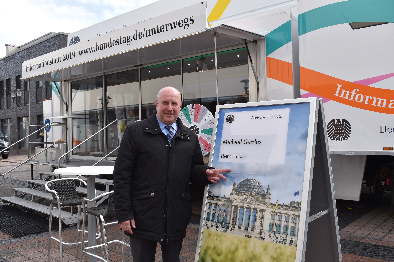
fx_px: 361
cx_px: 197
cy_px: 131
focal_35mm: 33
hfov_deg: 57.2
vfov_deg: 40.0
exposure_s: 1/250
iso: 200
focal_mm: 22
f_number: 8
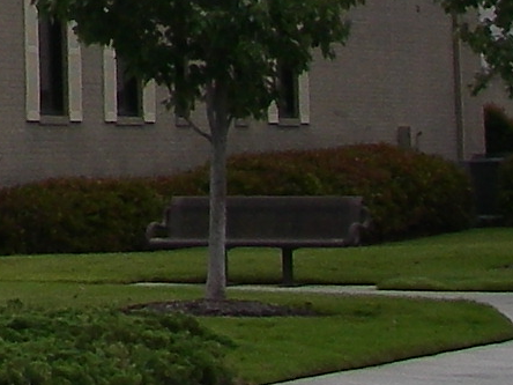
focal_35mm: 241
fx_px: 3572
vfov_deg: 5.8
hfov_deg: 7.4
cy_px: -662
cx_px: -940
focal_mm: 6.3
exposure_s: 1/200
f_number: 3.3
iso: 64
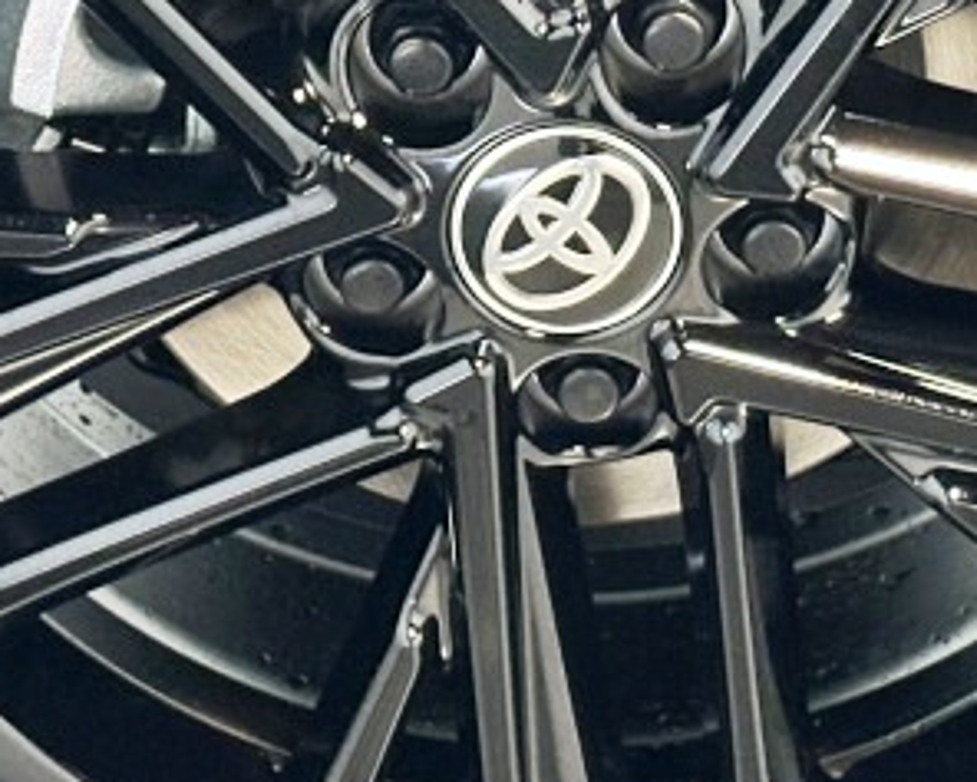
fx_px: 4686
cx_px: 568
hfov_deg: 11.9
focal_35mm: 162
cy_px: 145
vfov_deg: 9.5
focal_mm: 6.86
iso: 640
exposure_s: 1/20
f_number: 1.78
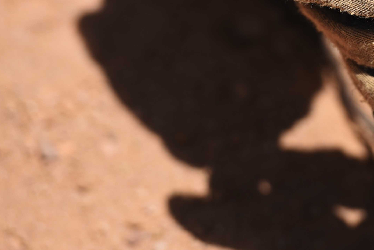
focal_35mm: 562
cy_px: -10
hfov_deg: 3.7
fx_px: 5840
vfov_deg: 2.4
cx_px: 393
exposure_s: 1/1000
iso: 100
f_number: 4
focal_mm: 200
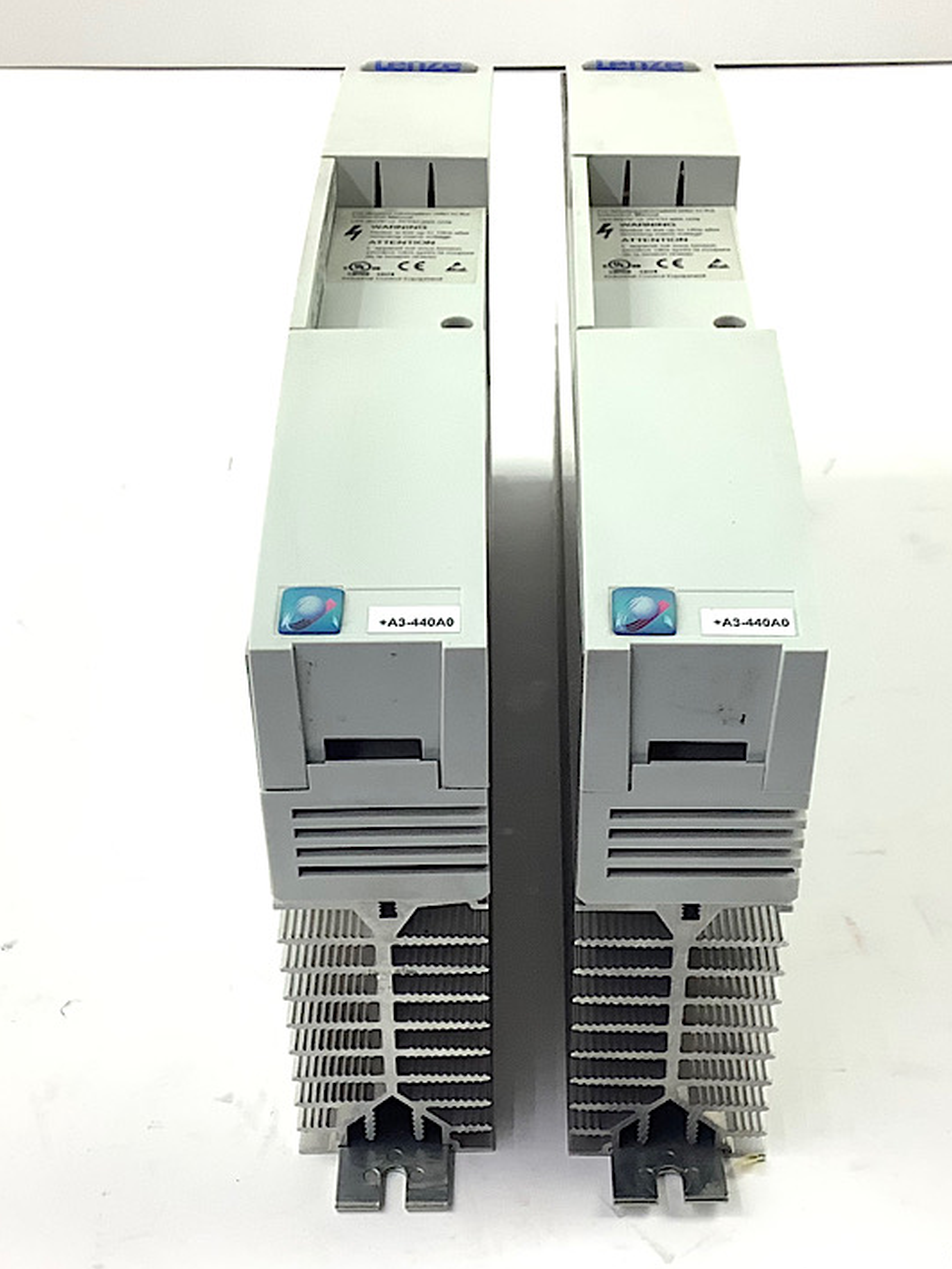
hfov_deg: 28.0
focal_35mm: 52
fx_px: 1906
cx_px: 459
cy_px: 694
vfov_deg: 36.8
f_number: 2.4
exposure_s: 1/50
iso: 100
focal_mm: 3.3
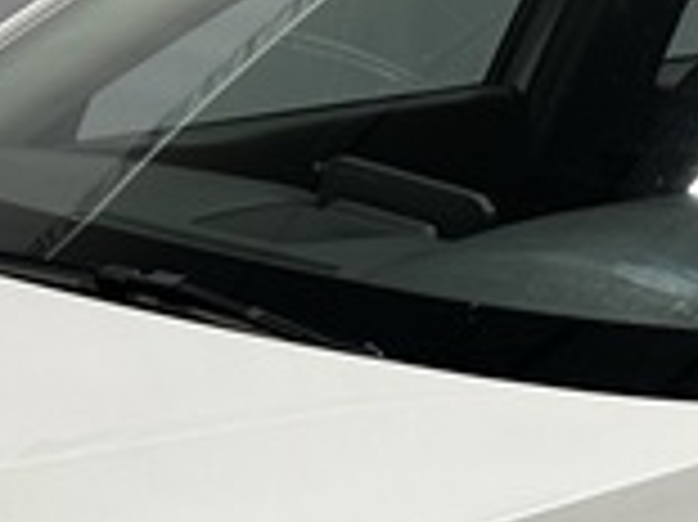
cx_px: 378
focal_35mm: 149
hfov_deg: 13.3
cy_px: 950
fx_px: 3002
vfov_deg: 9.5
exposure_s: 1/121
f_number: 1.78
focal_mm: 6.86
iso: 64
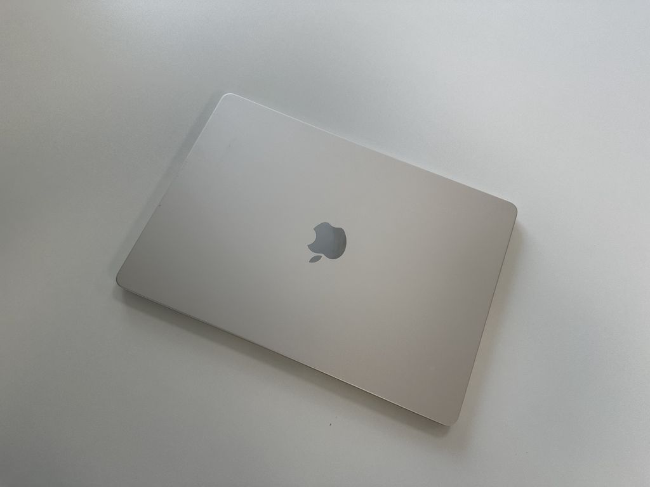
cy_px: 244
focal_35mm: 24
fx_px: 451
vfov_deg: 56.8
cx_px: 325
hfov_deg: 71.6
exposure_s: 1/155
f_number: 1.78
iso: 64
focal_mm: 6.86
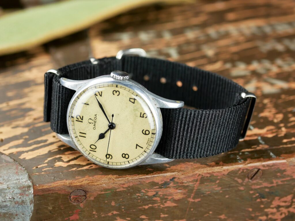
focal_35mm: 60
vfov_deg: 24.4
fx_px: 512
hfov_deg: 32.2
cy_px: 110
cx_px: 148
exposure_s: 1/125
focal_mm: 30
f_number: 4.5
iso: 800
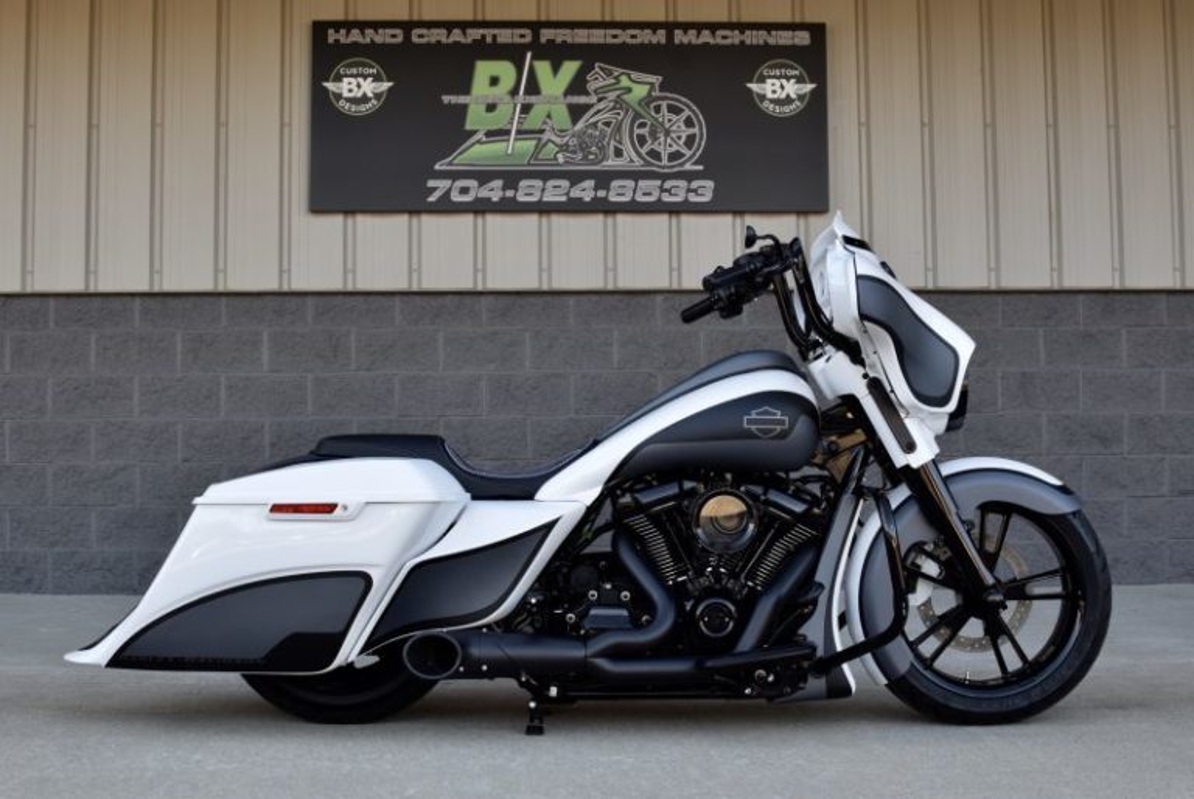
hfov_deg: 37.8
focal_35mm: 52
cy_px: 400
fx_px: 1743
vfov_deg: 25.8
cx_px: 597
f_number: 5.6
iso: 320
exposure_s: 1/125
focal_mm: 35
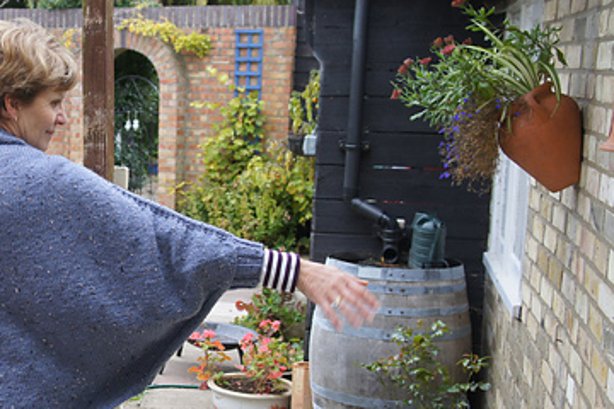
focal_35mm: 64
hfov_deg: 30.3
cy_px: 256
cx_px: 80
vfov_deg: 21.2
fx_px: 1091
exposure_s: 1/50
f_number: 4
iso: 200
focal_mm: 24
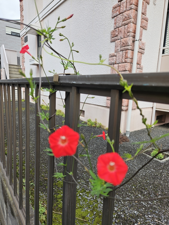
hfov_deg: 58.9
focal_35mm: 23
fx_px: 150
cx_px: 84
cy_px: 112
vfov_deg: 73.9
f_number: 1.8
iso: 25
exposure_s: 1/603
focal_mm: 5.4
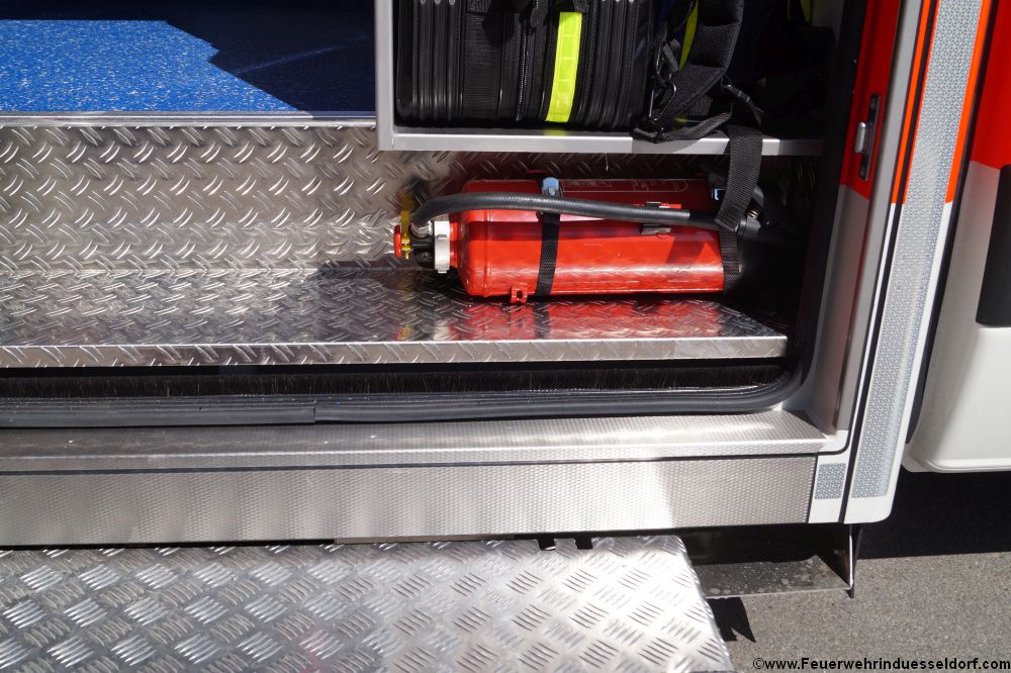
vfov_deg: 36.8
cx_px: 506
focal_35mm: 36
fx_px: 1011
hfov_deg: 53.1
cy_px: 336
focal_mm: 24
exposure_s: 1/500
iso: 100
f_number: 7.1
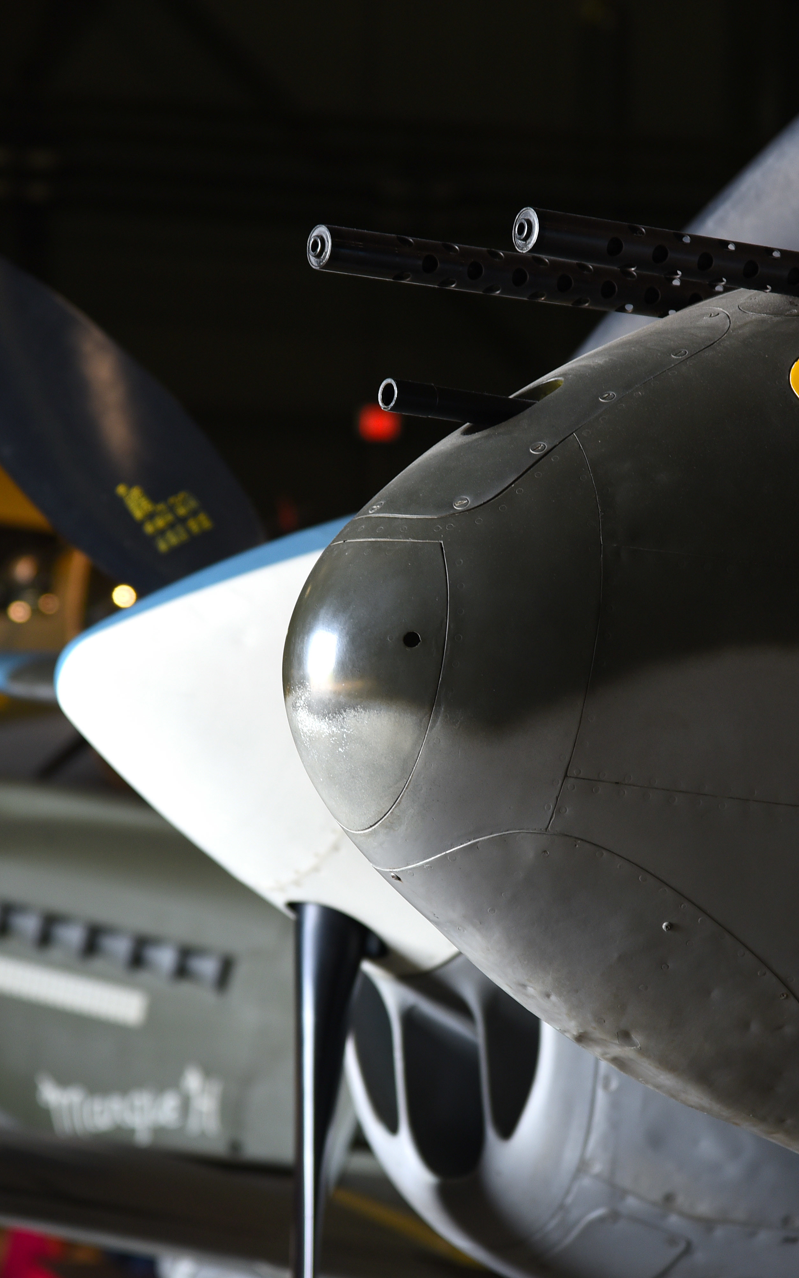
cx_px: 454
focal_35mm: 184
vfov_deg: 11.4
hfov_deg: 7.1
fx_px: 6411
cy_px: 638
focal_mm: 120
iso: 500
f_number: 4.5
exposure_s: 1/60
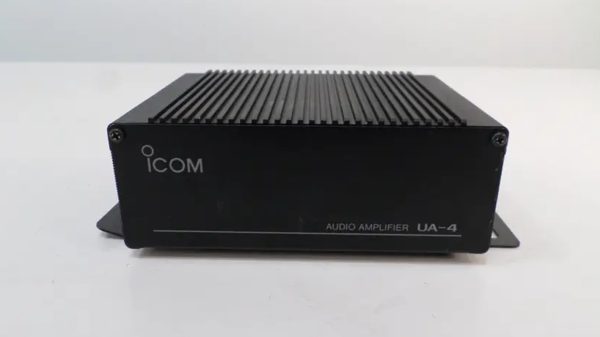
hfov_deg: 64.3
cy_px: 195
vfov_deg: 38.8
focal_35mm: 30
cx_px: 302
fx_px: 477
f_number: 2.5
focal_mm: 4.5
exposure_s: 1/45
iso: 80
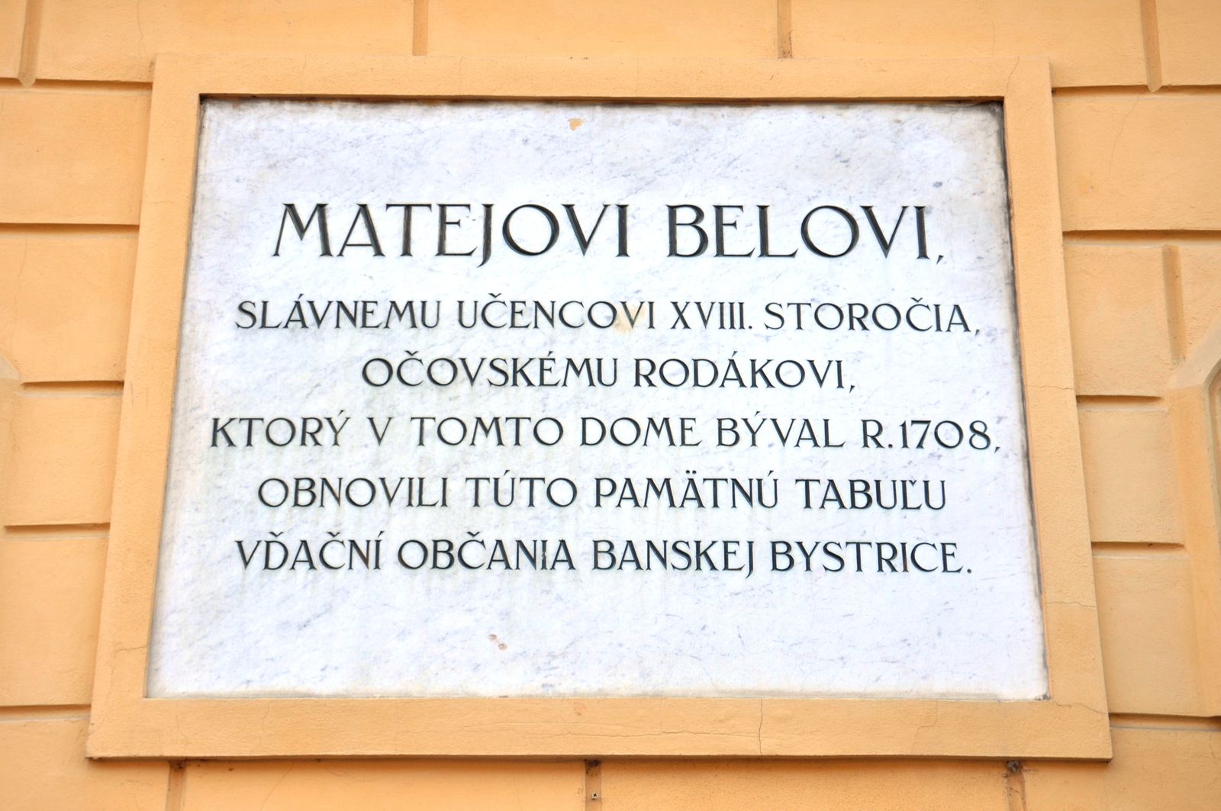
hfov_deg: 37.9
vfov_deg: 25.7
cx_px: 610
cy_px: 406
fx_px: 1779
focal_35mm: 52
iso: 200
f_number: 9.5
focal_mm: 35
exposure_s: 1/90
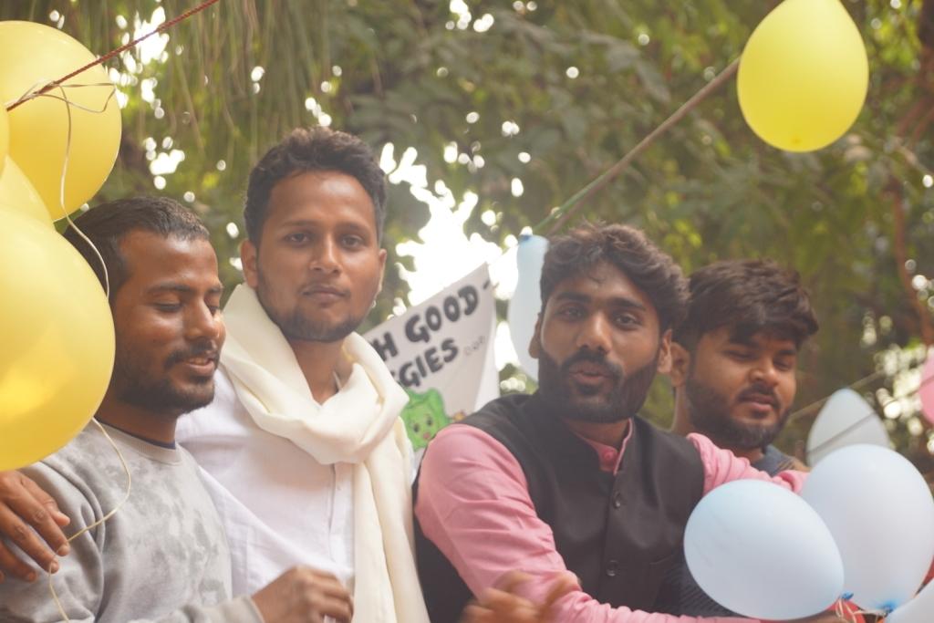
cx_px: 467
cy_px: 312
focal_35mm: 112
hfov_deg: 18.2
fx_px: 2919
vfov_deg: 12.2
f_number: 5.6
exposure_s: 1/160
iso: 400
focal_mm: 75
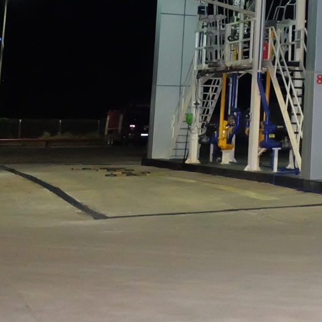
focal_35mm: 100
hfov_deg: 14.7
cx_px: 620
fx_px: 1052
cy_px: -14
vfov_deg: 16.9
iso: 6400
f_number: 3.8
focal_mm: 19.2
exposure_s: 1/80
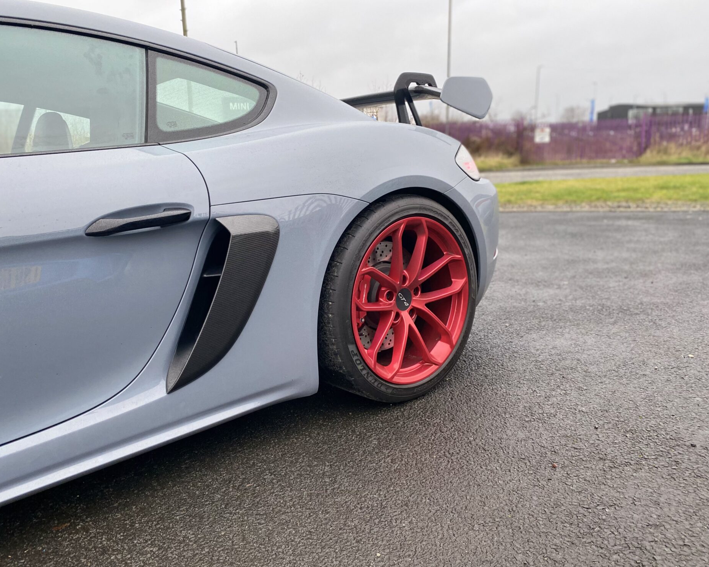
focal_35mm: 28
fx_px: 588
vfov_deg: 51.5
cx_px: 327
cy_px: 287
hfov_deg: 62.1
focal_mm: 4.25
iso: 125
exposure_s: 1/105
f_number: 1.8
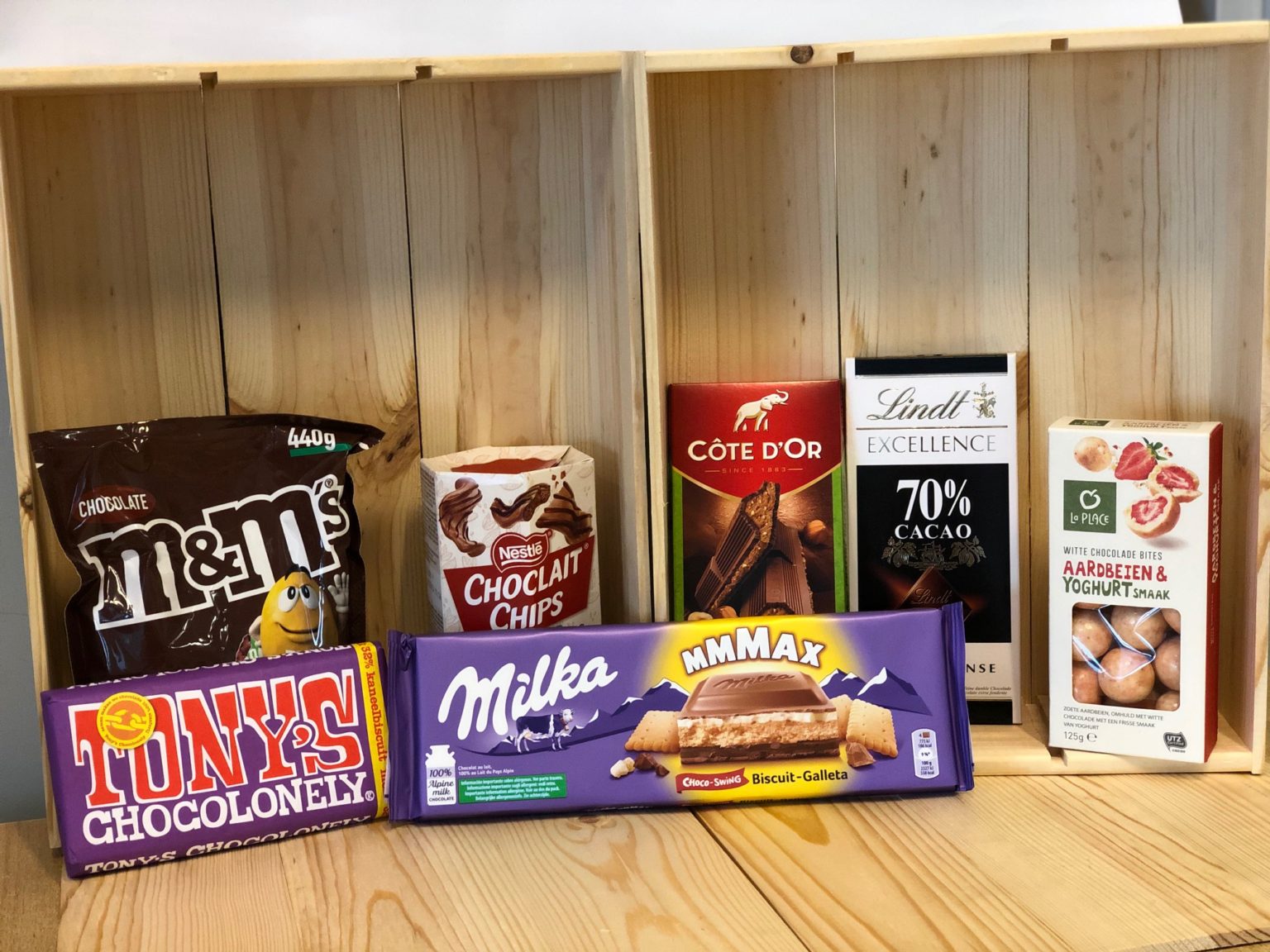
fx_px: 1908
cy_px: 476
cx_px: 635
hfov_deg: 36.8
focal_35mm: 52
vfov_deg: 28.0
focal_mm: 6
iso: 100
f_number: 2.4
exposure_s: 1/33
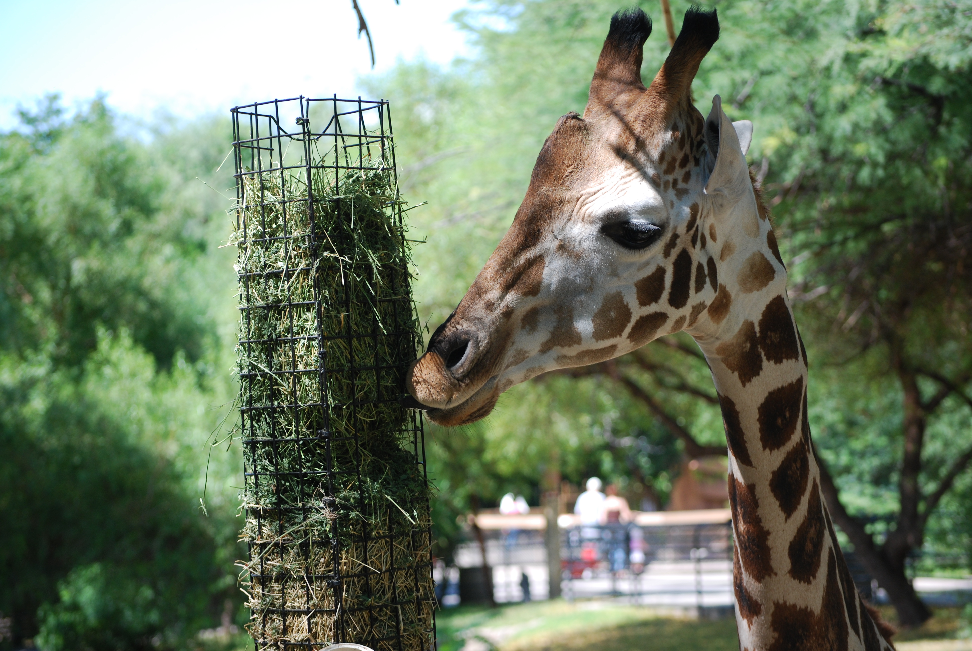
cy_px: 326
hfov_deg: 19.4
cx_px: 486
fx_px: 2838
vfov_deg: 13.1
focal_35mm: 105
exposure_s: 1/320
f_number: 4.5
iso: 200
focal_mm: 70
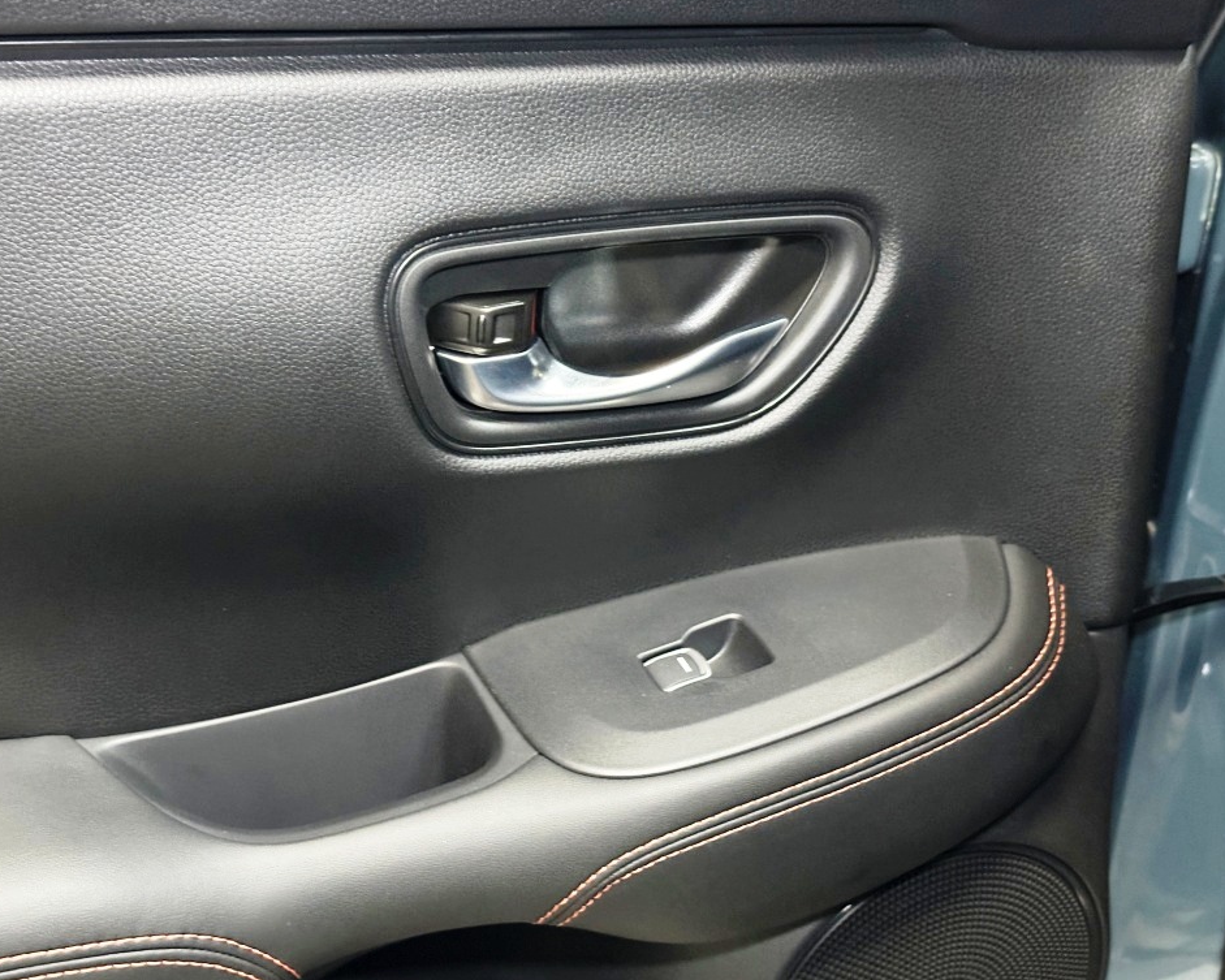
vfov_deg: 29.7
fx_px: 1849
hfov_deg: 36.6
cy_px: 491
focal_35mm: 51
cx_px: 565
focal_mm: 6.86
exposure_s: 1/24
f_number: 1.78
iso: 640
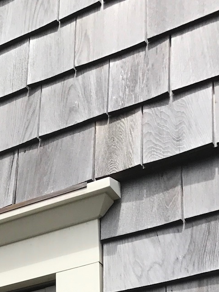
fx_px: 751
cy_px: 442
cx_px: -38
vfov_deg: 19.2
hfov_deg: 16.0
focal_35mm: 89
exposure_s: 1/3195
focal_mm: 3.99
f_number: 1.8
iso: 20
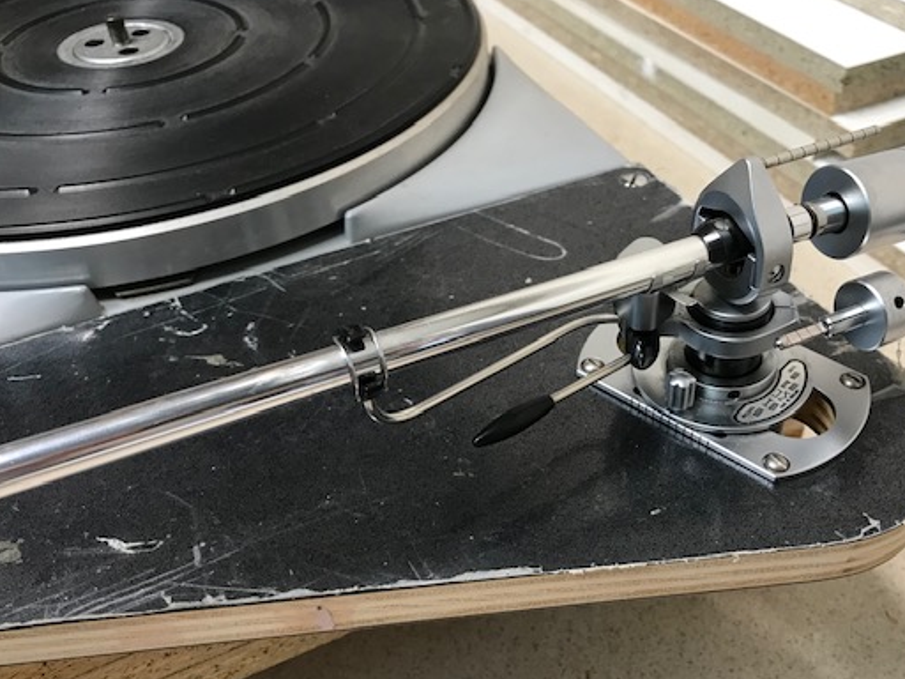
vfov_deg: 40.5
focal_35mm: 35
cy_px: 412
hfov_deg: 52.1
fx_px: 915
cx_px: 559
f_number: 1.8
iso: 32
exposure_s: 1/20
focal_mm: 3.99
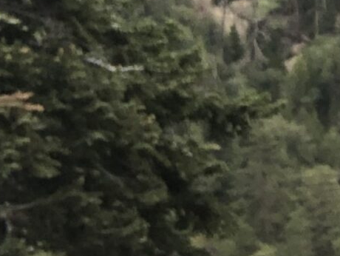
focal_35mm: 178
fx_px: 1750
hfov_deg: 9.4
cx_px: 914
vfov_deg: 8.2
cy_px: -140
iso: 20
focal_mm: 2.87
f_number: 2.2
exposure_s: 1/209
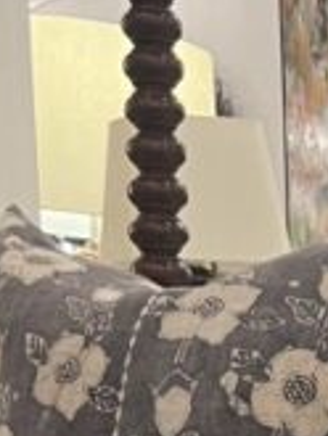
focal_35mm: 161
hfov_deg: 8.7
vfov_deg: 10.7
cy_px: 994
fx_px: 2031
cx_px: 669
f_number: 1.5
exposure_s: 1/60
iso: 250
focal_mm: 5.7
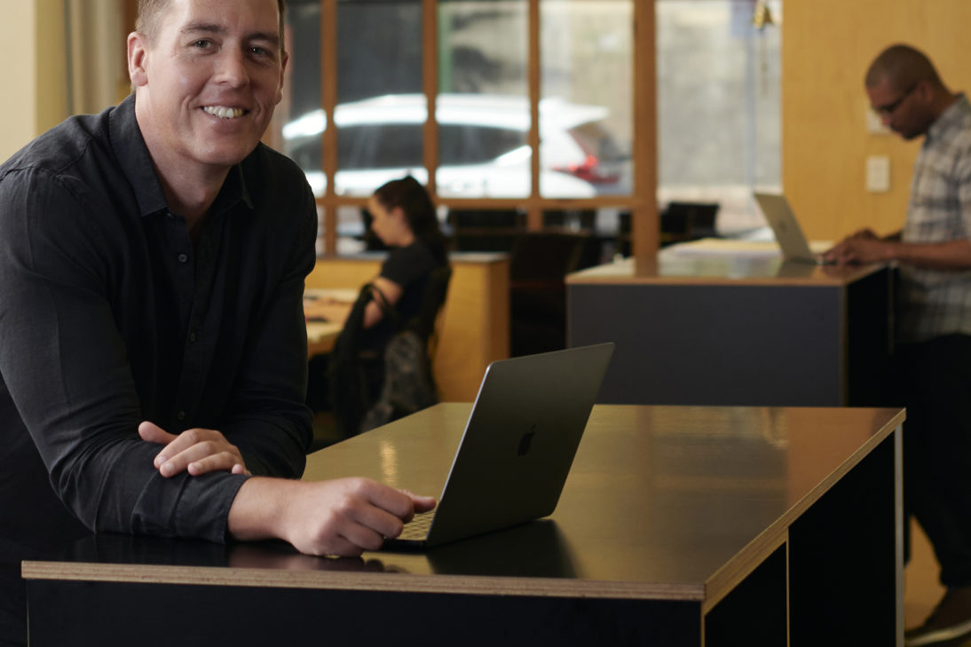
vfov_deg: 11.6
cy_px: 52
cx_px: 206
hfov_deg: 17.4
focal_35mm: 117
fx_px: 3155
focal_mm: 50
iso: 400
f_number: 3.5
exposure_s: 1/250
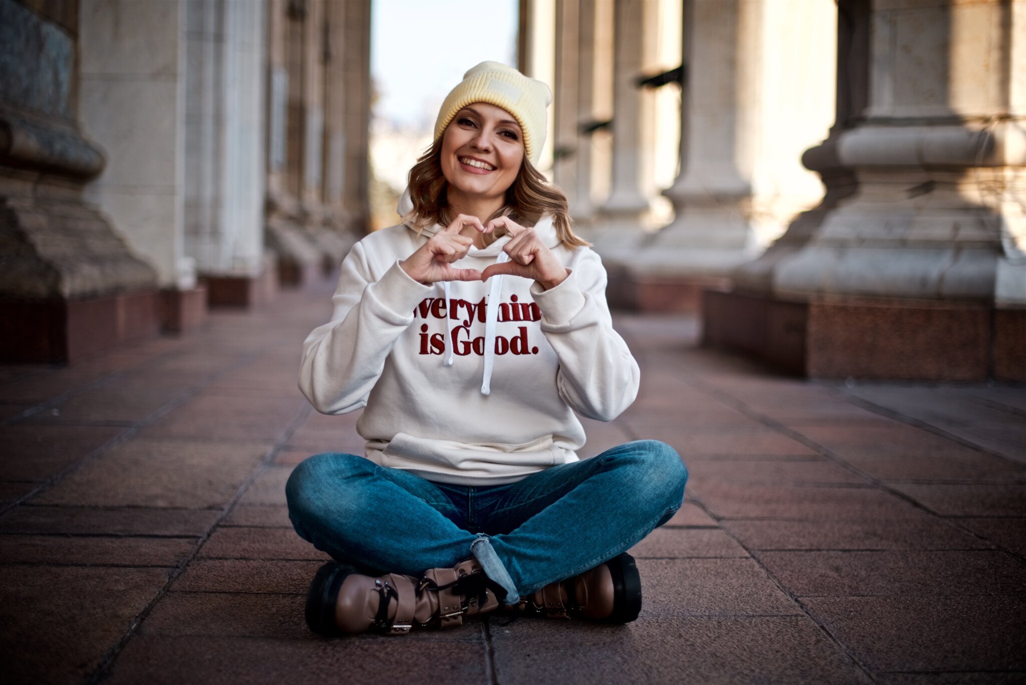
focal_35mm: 50
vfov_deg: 27.0
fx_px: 1425
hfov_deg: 39.6
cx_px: 513
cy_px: 342
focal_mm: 50
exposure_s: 1/2000
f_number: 1.4
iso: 100
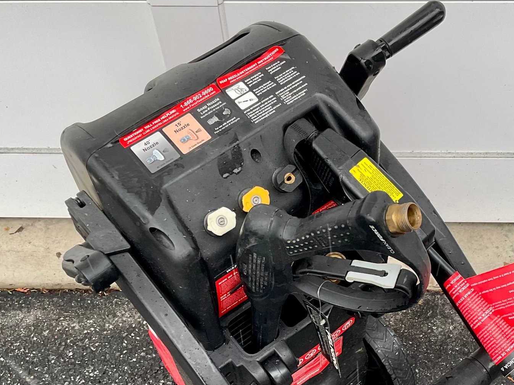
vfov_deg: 33.2
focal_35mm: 43
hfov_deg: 43.6
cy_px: 268
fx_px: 639
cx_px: 308
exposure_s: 1/60
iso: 32
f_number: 1.8
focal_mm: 3
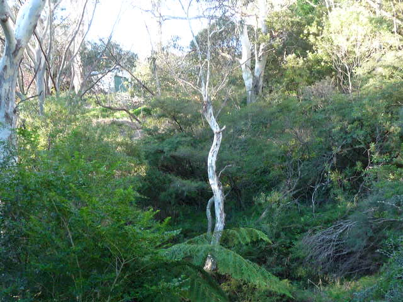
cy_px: 151
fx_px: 582
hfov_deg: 38.2
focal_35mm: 50
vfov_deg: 29.1
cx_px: 202
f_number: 2.8
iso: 160
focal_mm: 5.1
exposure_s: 1/30
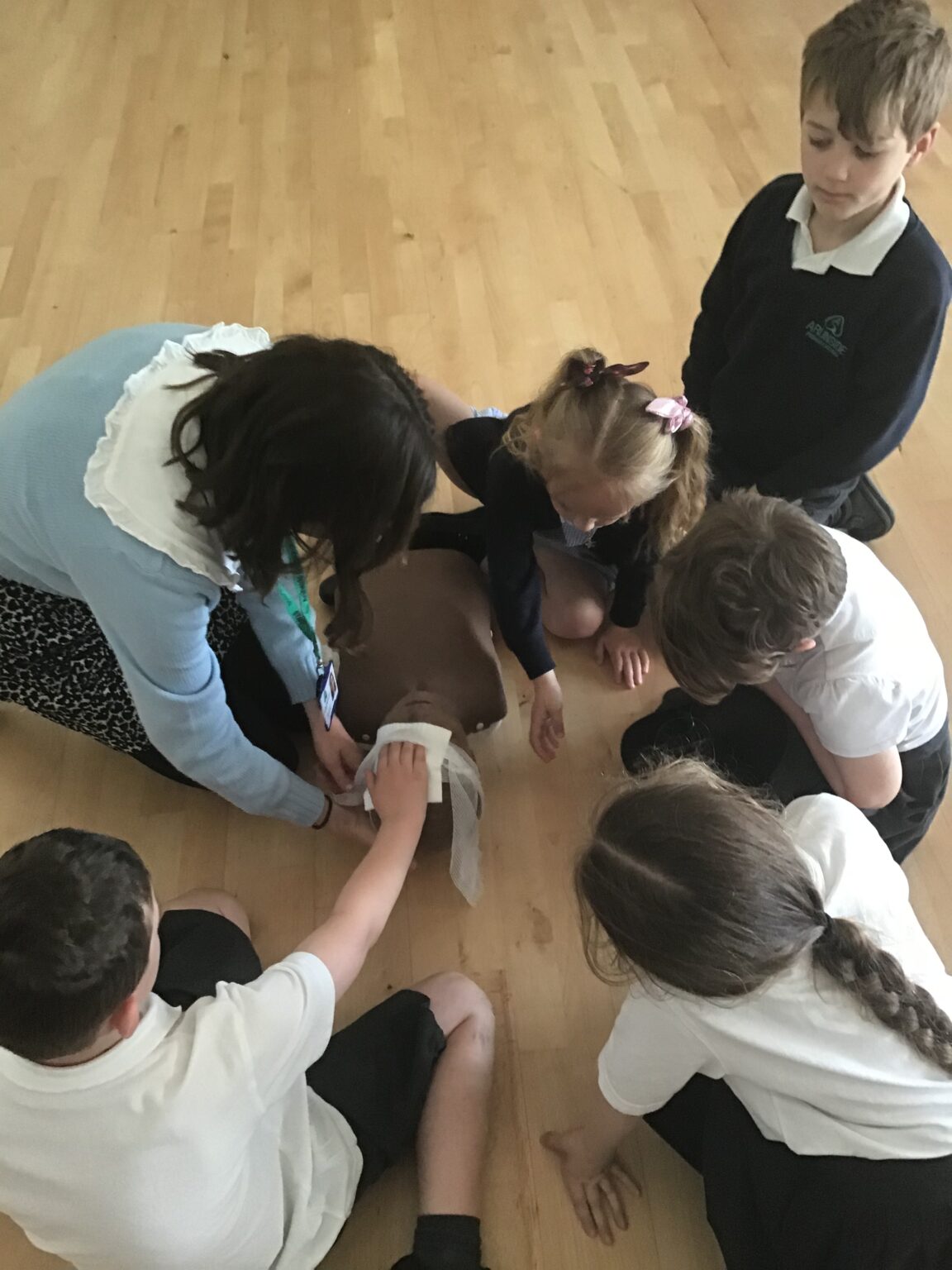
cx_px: 476
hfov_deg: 45.4
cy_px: 635
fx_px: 1137
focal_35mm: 31
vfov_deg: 58.4
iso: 200
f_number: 2.4
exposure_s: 1/33
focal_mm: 3.3
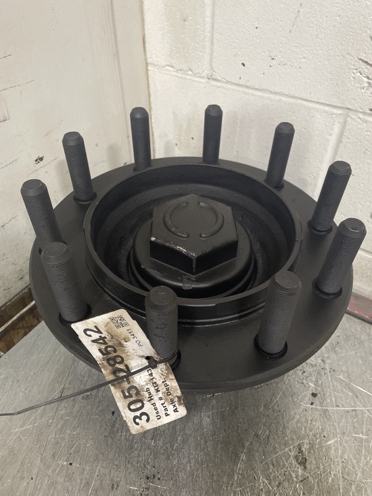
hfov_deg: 53.1
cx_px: 186
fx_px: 373
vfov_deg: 67.3
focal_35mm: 26
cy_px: 248
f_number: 1.6
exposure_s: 1/60
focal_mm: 4.2
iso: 400
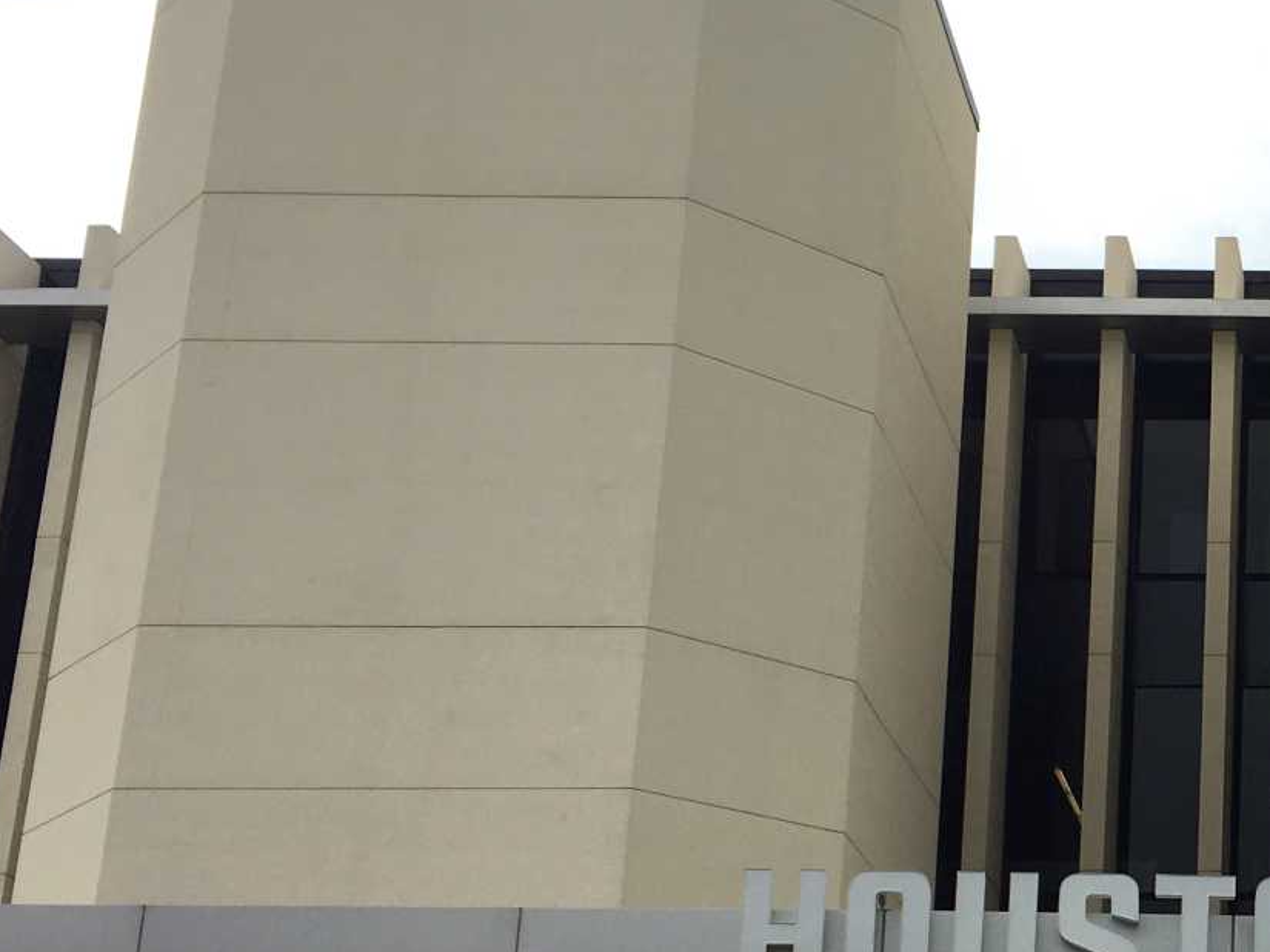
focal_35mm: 72
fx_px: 2642
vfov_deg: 20.2
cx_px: 1564
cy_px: 772
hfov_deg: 24.3
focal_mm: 4.15
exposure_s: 1/1148
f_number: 2.2
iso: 25
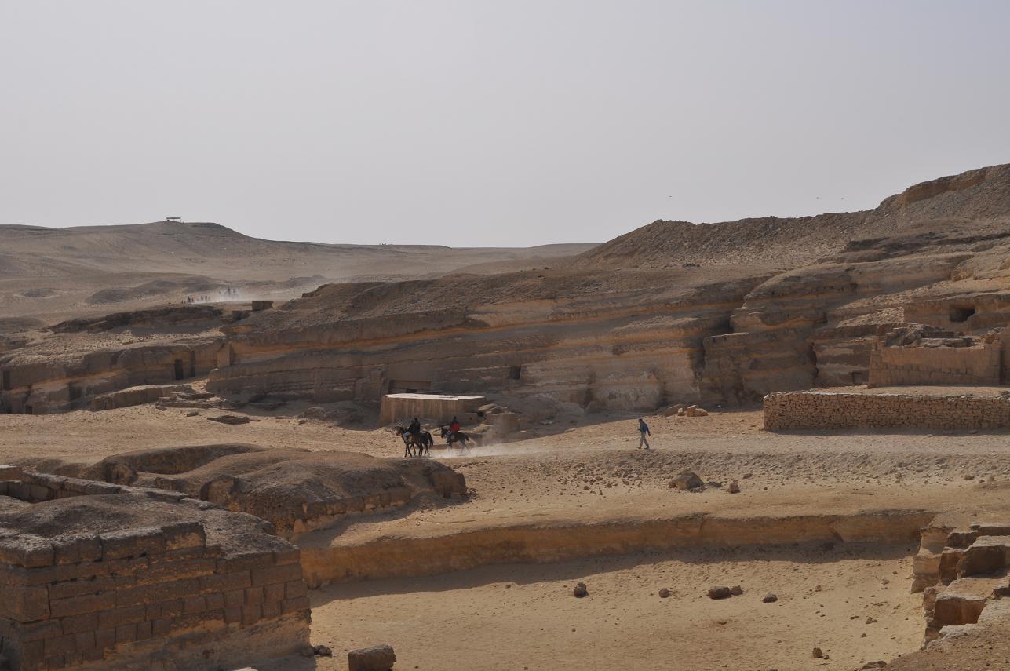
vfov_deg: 25.7
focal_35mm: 52
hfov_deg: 37.9
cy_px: 336
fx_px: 1471
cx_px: 505
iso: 200
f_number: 11
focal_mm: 35
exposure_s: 1/500
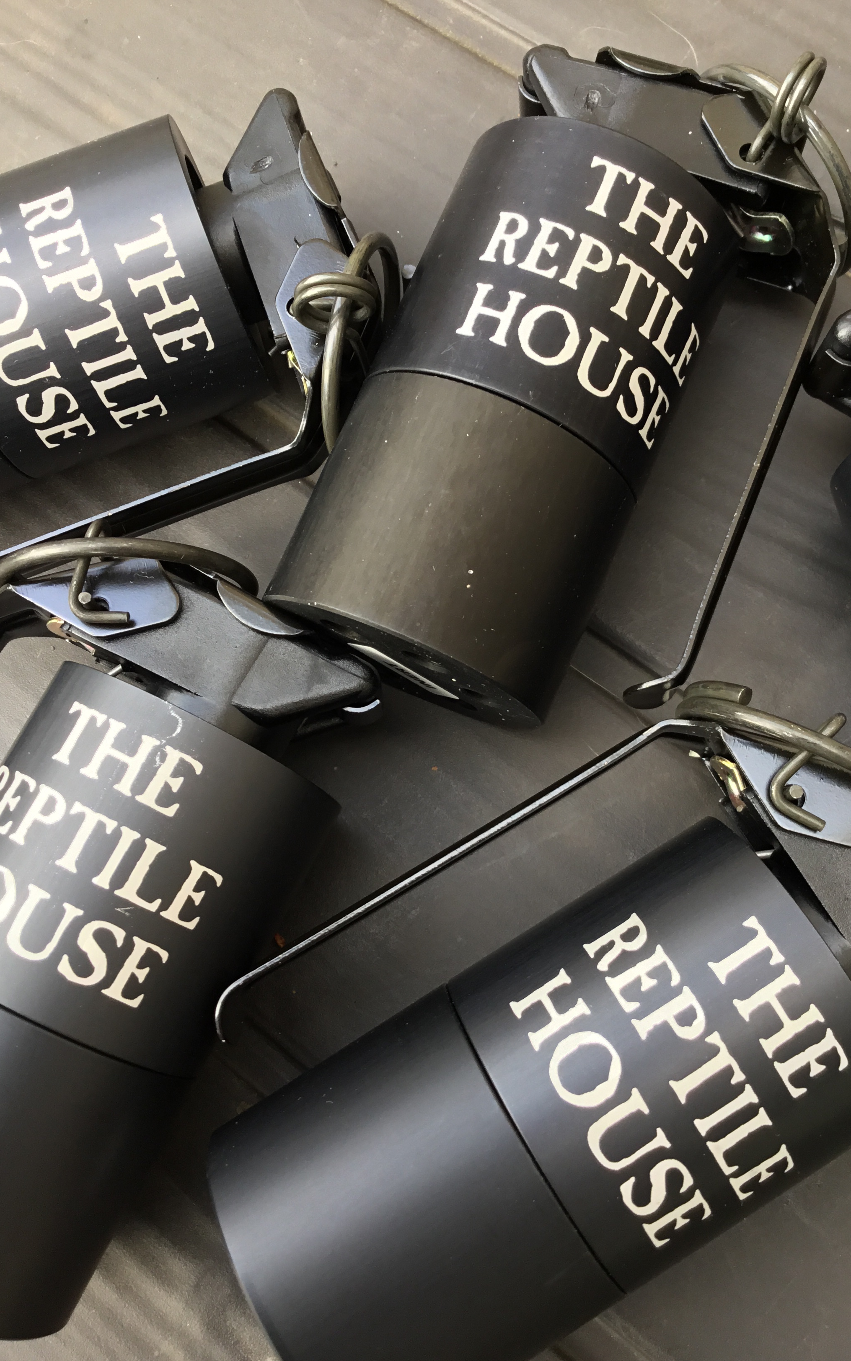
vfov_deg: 58.1
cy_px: 683
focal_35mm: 33
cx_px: 498
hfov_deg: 38.2
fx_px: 1225
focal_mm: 3.3
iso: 50
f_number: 2.4
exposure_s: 1/33
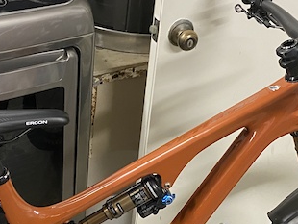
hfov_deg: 28.9
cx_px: 155
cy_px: 134
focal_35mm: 67
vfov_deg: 21.9
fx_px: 577
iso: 500
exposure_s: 1/60
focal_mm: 4.25
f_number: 1.8
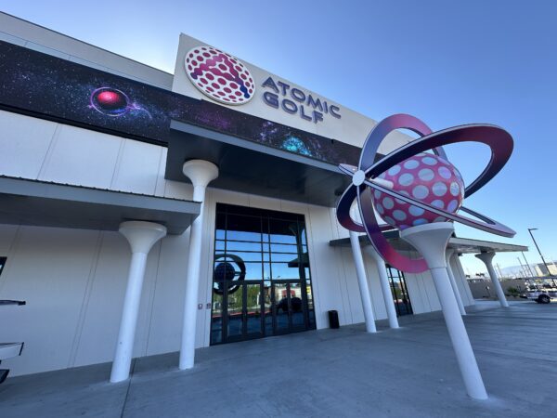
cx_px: 278
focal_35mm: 14
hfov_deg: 102.1
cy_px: 209
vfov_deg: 85.7
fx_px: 225
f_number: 2.2
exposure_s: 1/297
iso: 40
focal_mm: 2.22
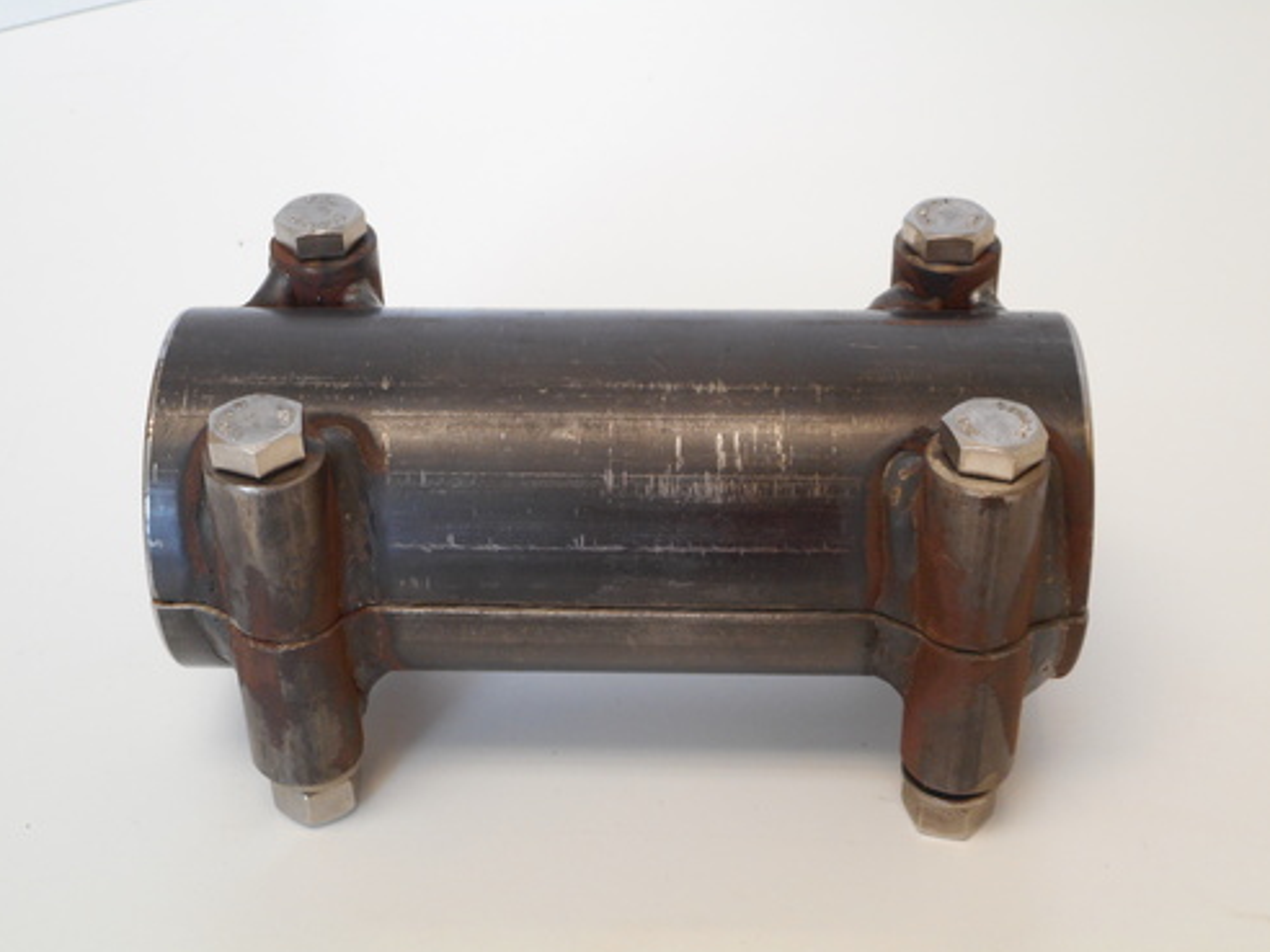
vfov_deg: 24.4
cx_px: 632
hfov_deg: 32.2
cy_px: 479
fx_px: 2201
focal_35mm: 60
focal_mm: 10.5
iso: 220
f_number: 5.1
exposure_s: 1/30
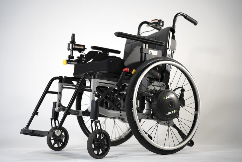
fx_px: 406
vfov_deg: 22.5
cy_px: 81
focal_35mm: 60
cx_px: 121
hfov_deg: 33.2
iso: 250
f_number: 2.8
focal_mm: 60.4
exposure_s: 1/100
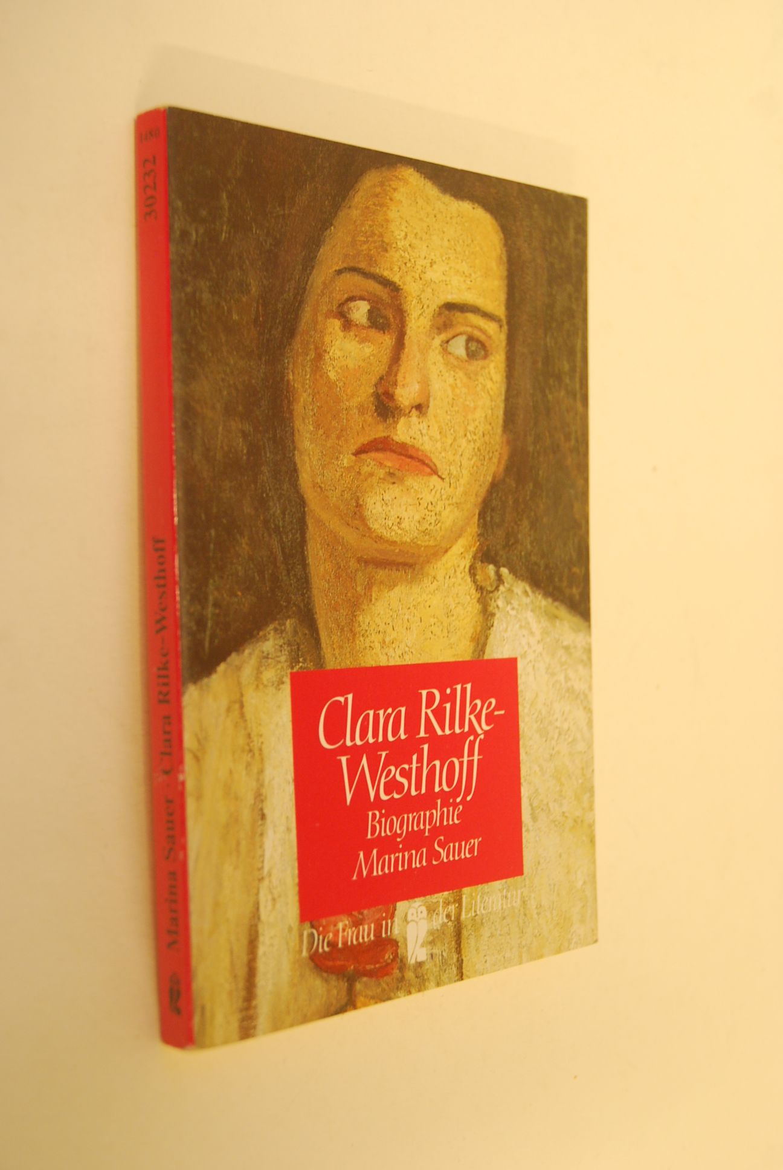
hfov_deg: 26.6
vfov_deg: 38.8
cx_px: 392
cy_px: 585
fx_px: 1659
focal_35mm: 51
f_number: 4.2
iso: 400
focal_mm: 34
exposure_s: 1/5
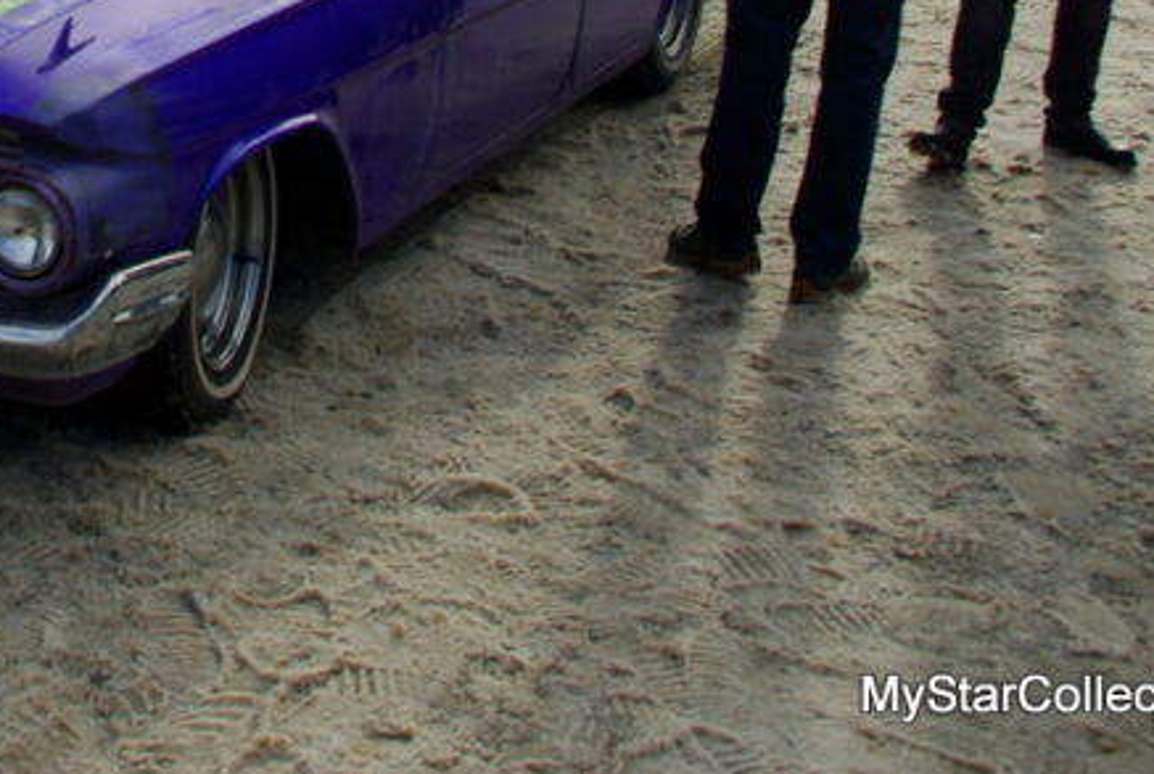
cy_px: -164
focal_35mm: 66
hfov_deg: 28.3
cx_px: -45
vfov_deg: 19.4
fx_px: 2119
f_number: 6.7
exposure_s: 1/250
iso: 100
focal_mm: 18
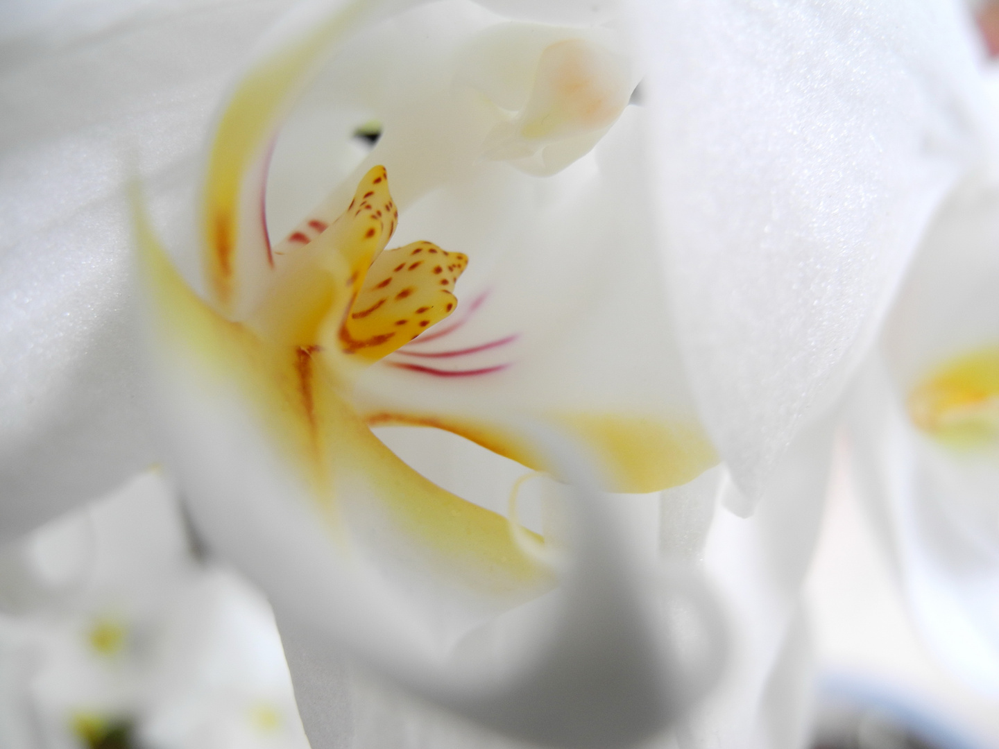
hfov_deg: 63.4
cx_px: 500
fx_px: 808
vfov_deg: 49.7
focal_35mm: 28
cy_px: 374
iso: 100
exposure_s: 1/37.8
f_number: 2.8
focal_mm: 6
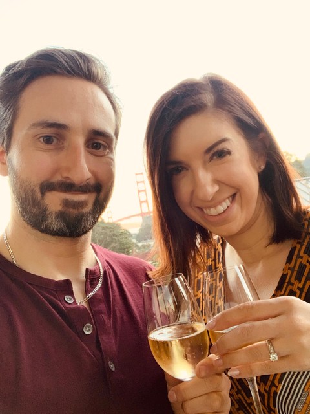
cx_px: 155
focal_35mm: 32
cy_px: 207
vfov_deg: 56.8
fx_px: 382
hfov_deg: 44.2
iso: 250
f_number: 2.2
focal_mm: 2.87
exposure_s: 1/60
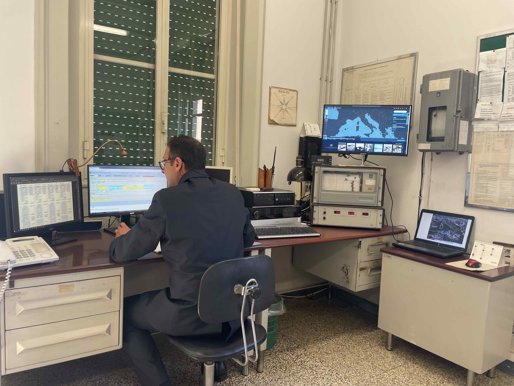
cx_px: 257
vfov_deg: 53.1
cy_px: 193
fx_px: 386
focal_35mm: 26
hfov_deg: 67.3
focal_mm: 4.2
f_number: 1.6
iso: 125
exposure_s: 1/100
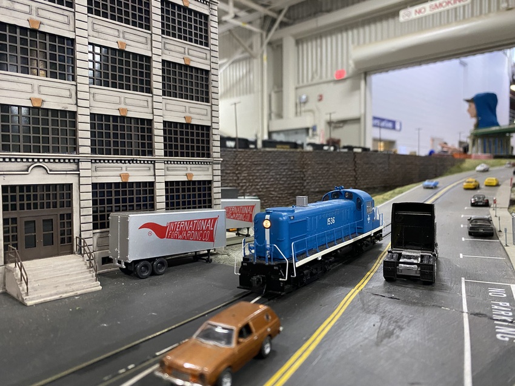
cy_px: 193
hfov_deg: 67.3
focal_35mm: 26
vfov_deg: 53.1
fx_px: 387
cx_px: 258
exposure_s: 1/60
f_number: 1.8
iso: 500
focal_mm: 4.25
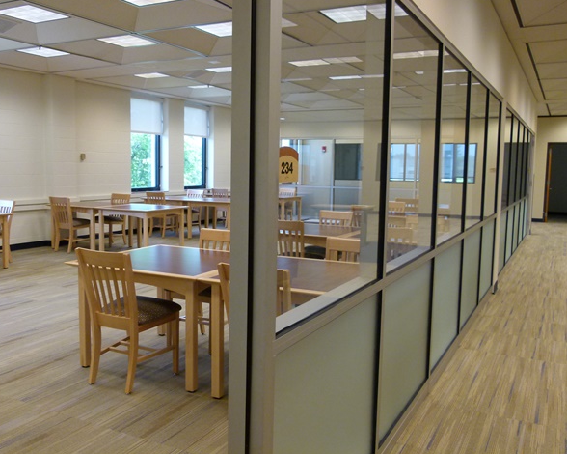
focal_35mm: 34
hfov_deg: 52.8
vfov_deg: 43.3
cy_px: 225
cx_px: 263
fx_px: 570
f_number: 3
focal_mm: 5.7
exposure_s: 1/60
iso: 200
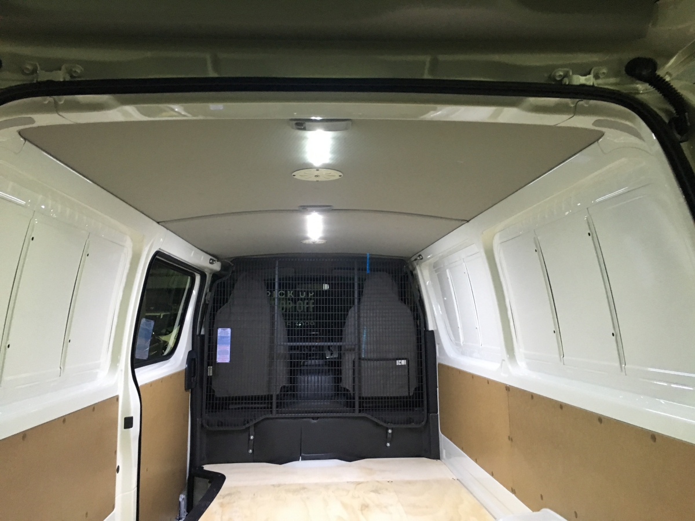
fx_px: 582
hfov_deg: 61.7
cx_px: 348
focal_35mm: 29
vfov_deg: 48.2
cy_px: 260
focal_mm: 4.15
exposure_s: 1/17
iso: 200
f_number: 2.2
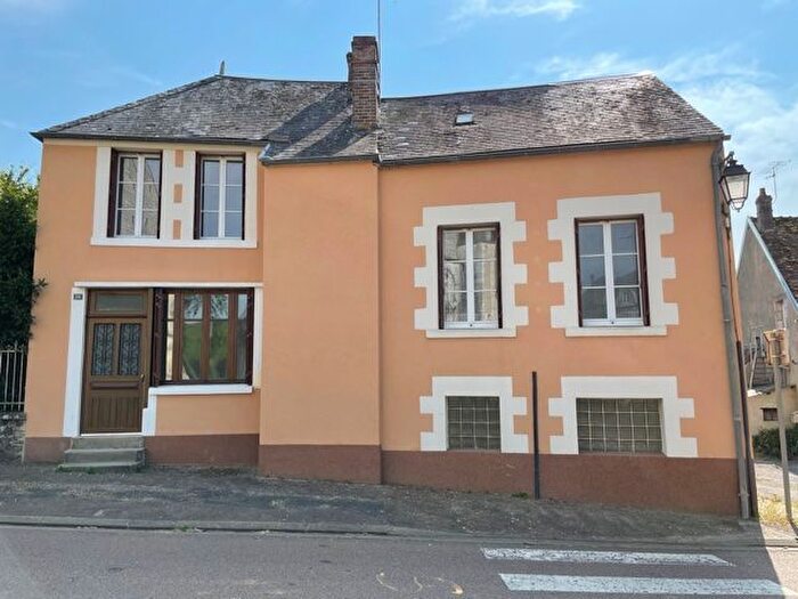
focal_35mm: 26
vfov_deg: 53.1
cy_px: 300
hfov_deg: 67.3
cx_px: 399
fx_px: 599
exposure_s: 1/2257
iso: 32
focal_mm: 4.2
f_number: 1.6
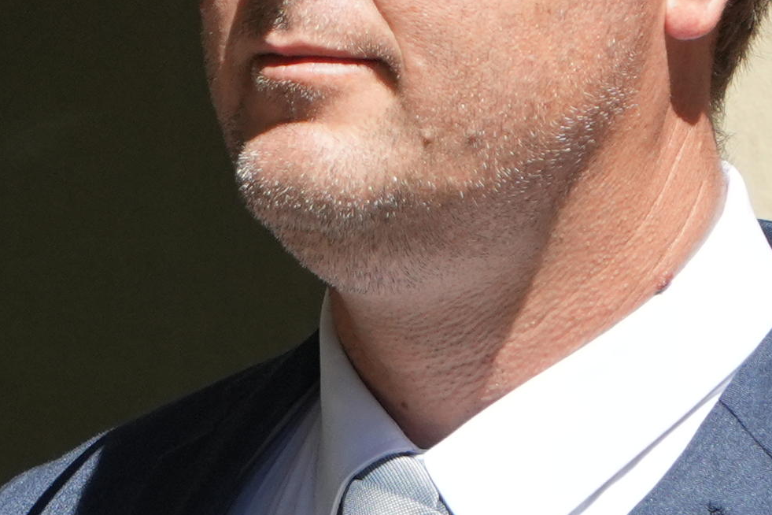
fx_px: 17209
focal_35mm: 803
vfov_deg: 1.7
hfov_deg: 2.6
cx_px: -11
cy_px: 276
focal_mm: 105
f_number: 4
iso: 320
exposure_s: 1/2000
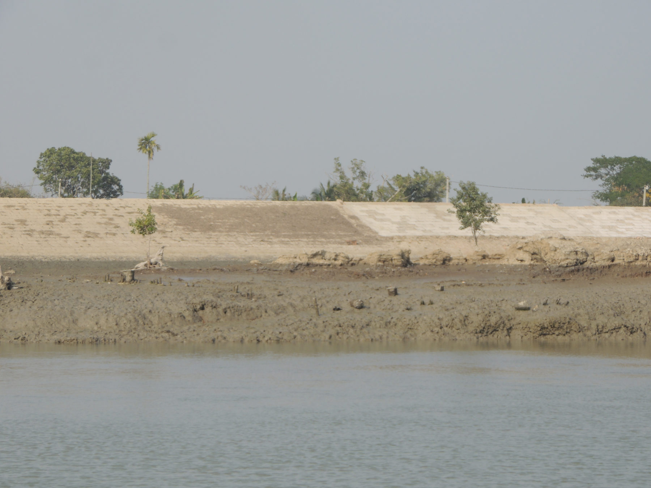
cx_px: 326
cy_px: 244
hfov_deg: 11.6
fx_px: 3197
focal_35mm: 170
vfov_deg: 8.7
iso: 100
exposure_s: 1/500
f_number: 4.5
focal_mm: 30.3
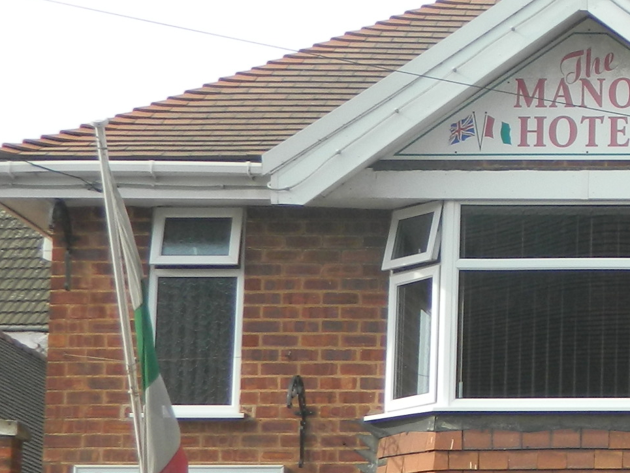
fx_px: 2894
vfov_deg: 9.3
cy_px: 414
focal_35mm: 159
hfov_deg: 11.9
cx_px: 916
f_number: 3.6
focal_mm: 8.4
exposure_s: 1/400
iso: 80
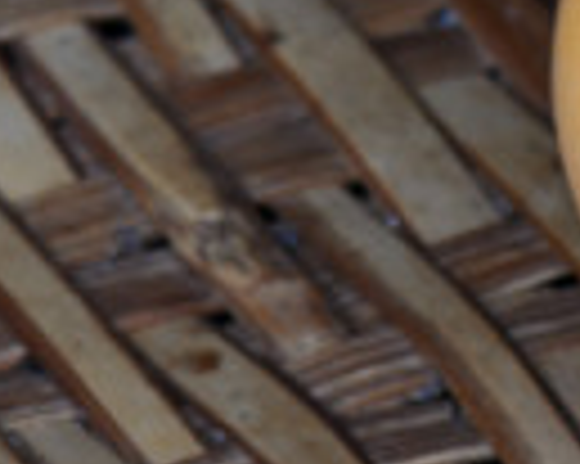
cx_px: 2203
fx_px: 20098
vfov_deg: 1.3
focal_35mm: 1172
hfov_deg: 1.6
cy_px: -266
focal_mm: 105
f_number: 11
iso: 100
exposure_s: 1/2.5
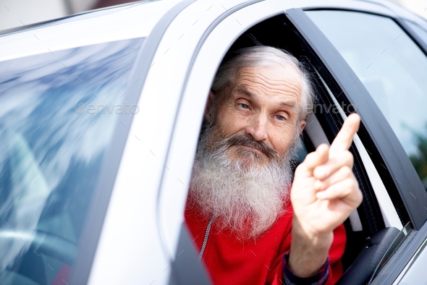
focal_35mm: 105
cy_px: 142
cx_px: 214
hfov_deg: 19.4
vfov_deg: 13.1
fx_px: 1246
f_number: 3
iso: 200
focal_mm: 105
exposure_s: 1/2000
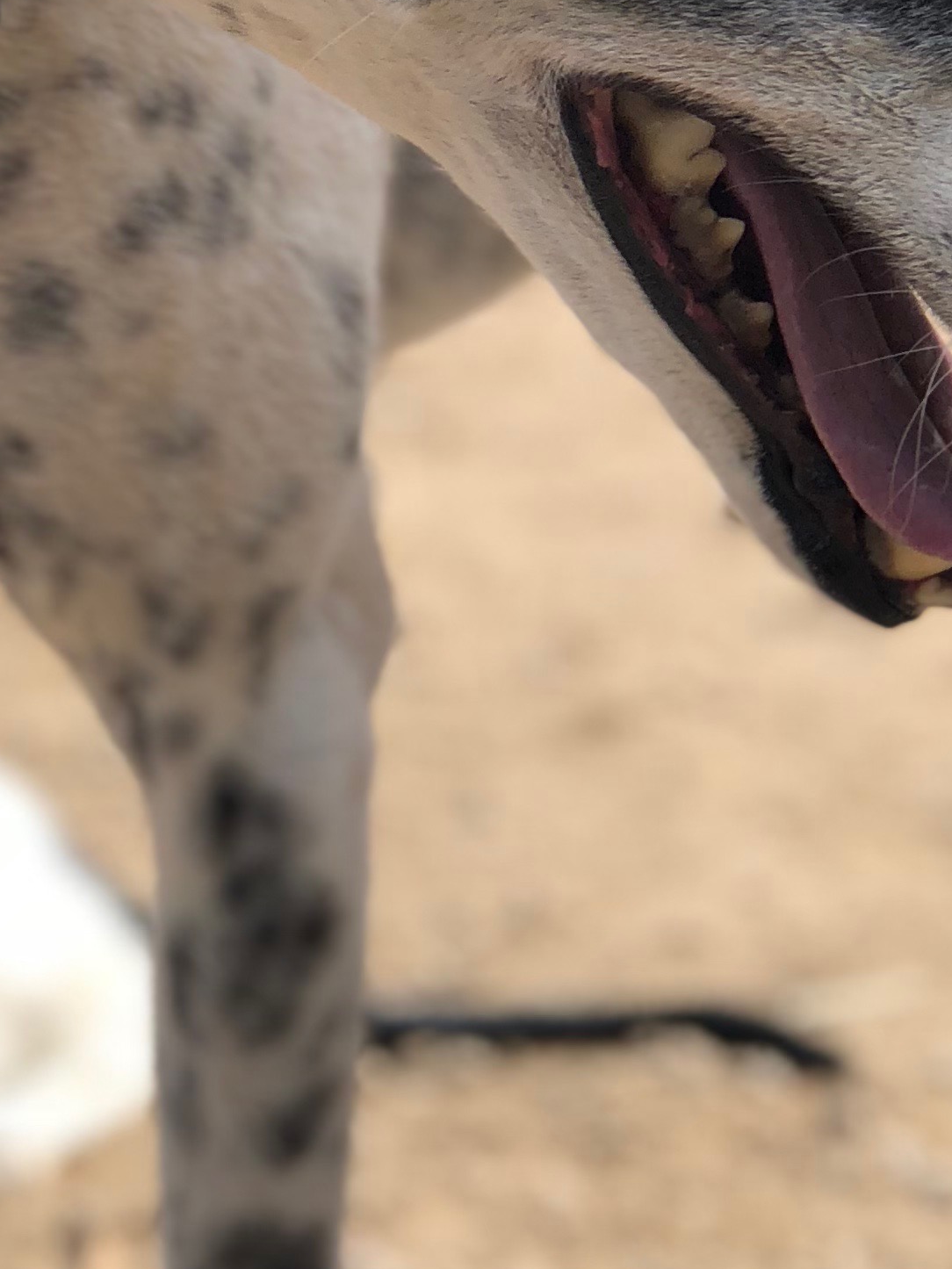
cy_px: 452
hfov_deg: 9.3
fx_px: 5830
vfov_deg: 12.4
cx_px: 358
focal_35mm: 159
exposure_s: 1/291
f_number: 2.8
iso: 20
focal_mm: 6.6
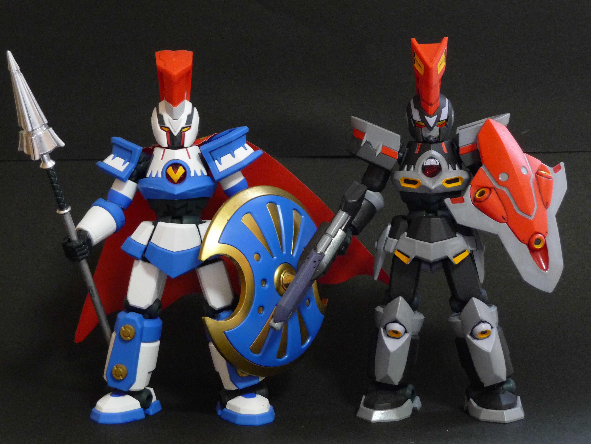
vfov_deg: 16.6
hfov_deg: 22.0
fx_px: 1519
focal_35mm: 89
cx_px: 296
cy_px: 222
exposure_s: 1/8
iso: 400
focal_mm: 15.2
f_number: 4.7
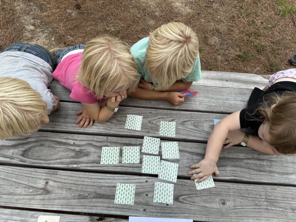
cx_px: 148
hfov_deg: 71.6
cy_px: 111
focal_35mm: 24
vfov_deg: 56.8
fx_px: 205
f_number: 1.78
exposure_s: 1/70
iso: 250
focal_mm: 6.86
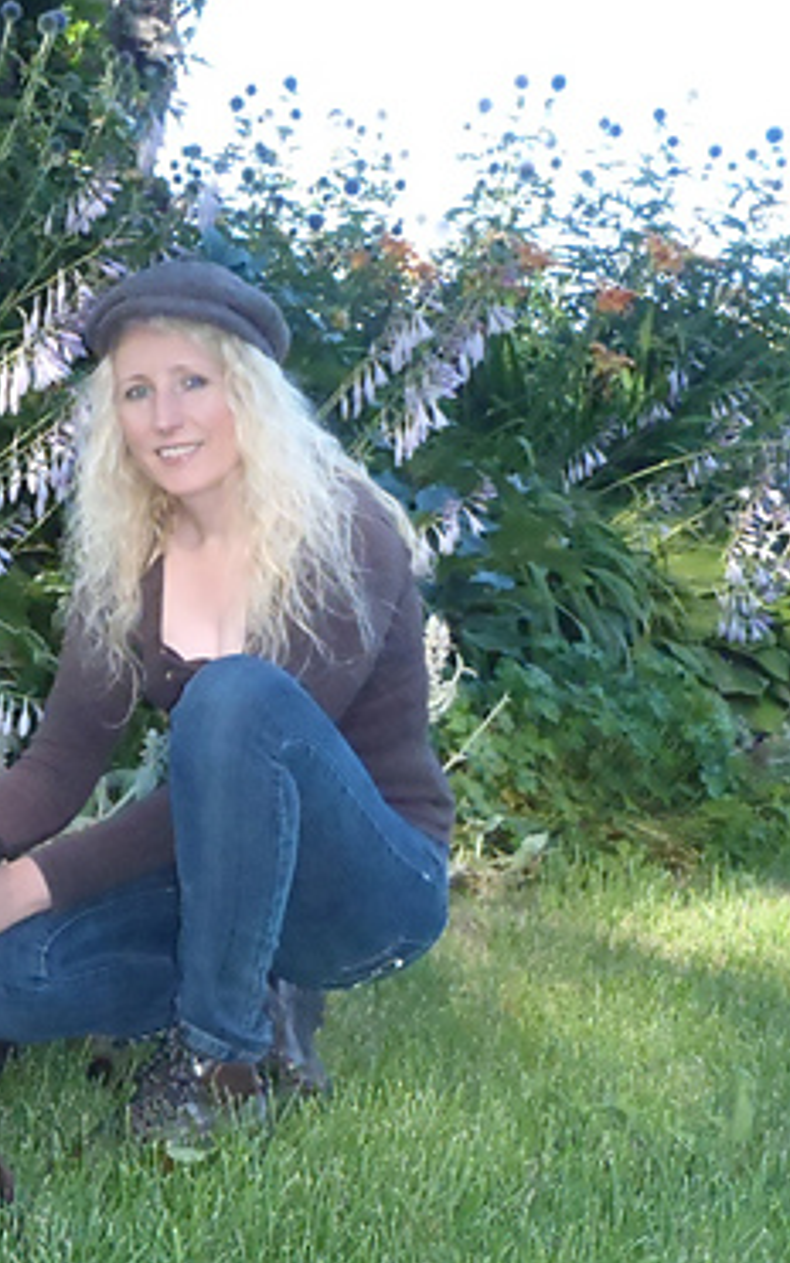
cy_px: 628
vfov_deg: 29.4
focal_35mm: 70
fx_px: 2410
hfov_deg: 18.4
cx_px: 146
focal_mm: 8.8
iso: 800
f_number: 4.9
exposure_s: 1/500
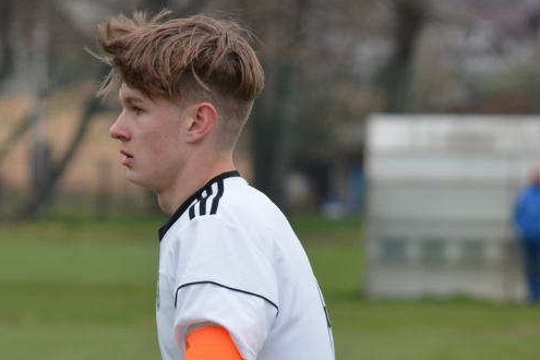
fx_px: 5518
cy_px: 261
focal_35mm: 368
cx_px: 197
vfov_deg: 3.7
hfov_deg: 5.6
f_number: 5
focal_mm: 135
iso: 400
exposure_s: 1/1250
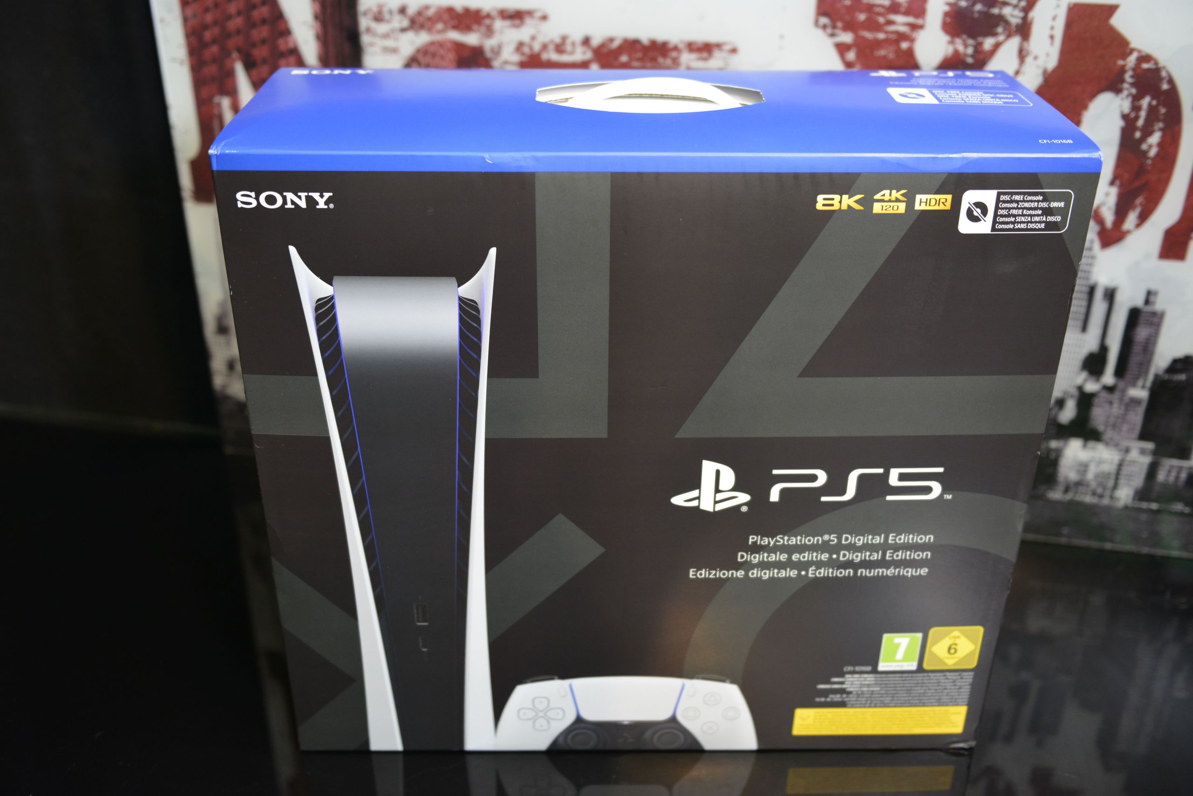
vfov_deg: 36.9
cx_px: 596
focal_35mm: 36
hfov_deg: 53.1
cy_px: 398
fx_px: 1193
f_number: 2.8
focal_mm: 36
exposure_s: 1/40
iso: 1250
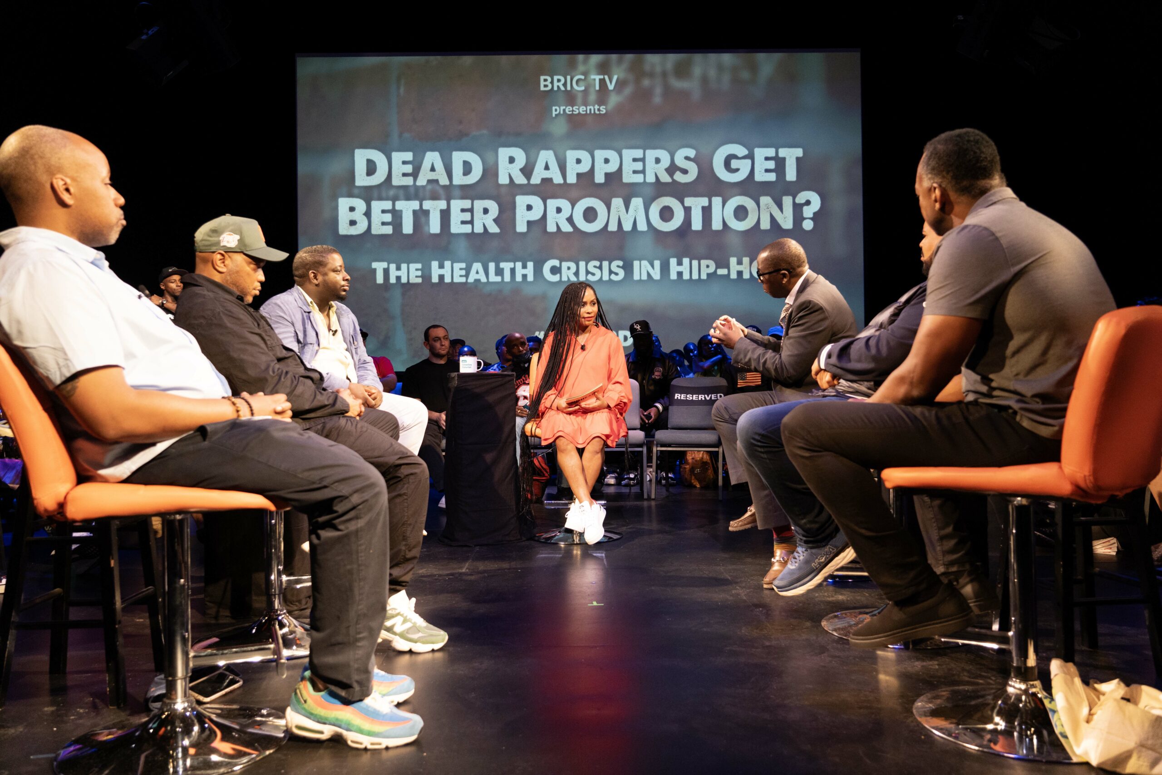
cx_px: 581
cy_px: 388
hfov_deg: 65.5
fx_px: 904
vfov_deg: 46.4
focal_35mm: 28
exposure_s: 1/160
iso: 3200
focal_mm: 28
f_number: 4
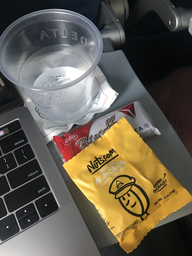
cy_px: 128
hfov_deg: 49.7
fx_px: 207
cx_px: 96
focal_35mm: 28
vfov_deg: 63.4
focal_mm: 3.99
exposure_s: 1/15
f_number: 1.8
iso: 50
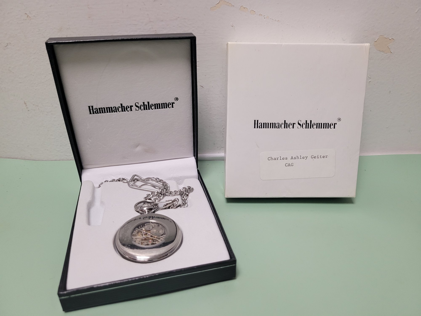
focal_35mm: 26
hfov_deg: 67.3
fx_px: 316
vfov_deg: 53.1
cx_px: 210
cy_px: 158
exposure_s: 1/120
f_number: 1.8
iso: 320
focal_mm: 5.4
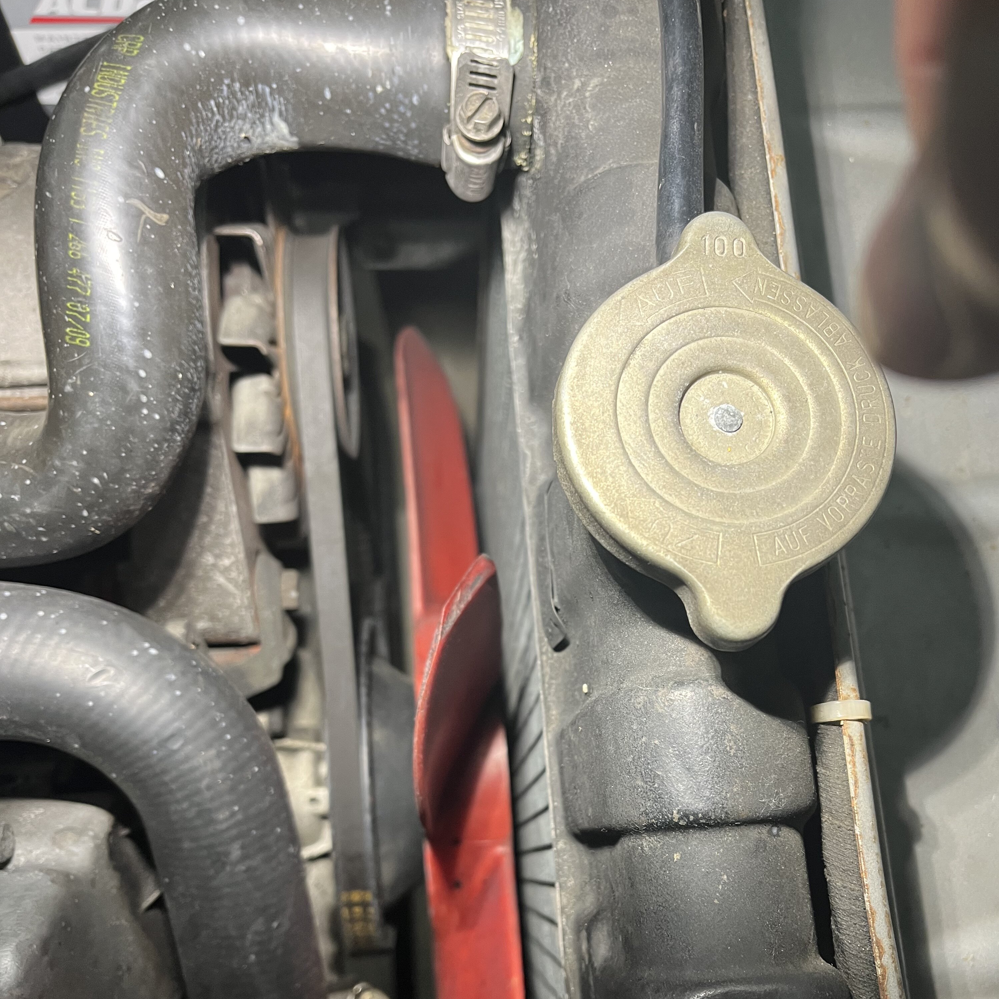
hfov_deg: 52.5
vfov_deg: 51.9
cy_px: 638
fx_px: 1012
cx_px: 505
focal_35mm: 31
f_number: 1.6
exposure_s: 1/89
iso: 125
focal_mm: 5.1
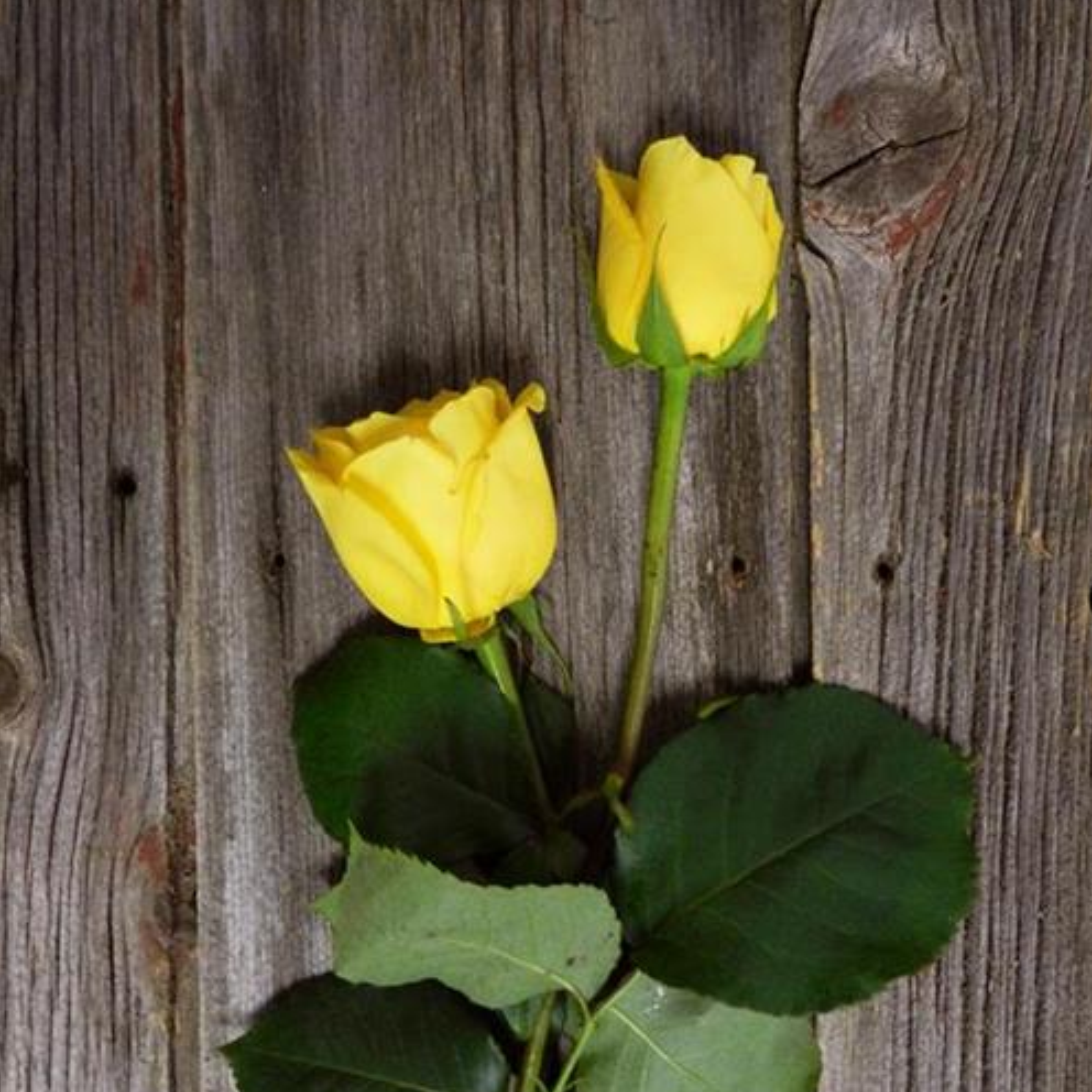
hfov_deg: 43.9
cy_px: 477
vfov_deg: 43.8
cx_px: 548
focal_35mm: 38
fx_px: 1356
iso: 800
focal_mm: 5.6
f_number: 3.7
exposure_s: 1/60
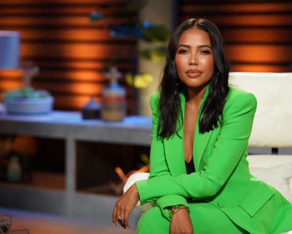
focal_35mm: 106
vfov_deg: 14.5
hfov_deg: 18.1
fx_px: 916
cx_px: 162
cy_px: 126
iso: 1000
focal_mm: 85
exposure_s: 1/125
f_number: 2
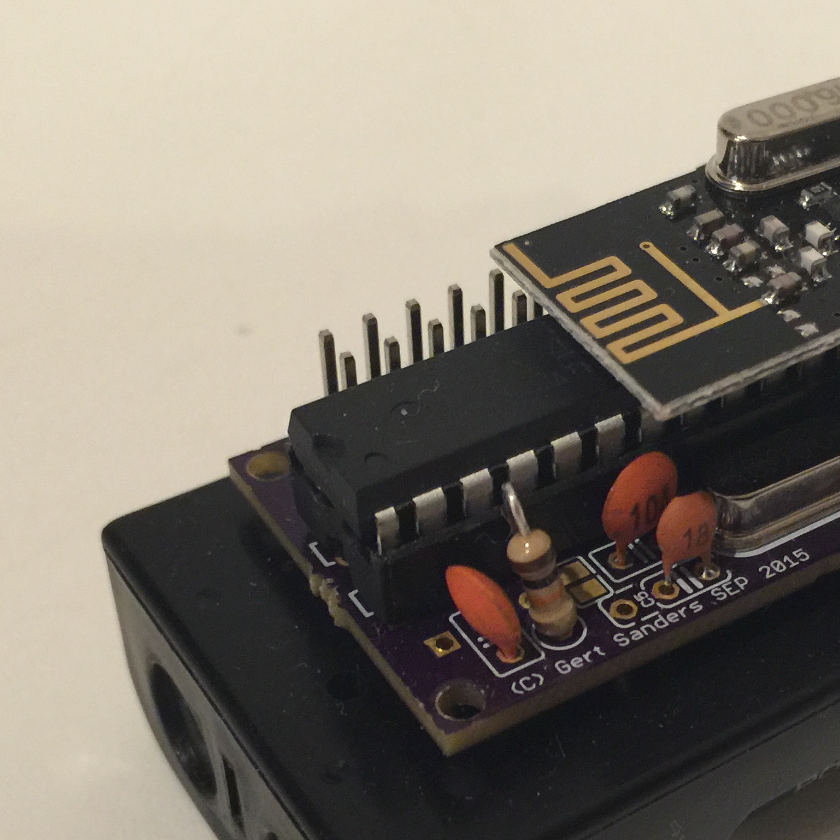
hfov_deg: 28.3
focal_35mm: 60
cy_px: 562
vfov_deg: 28.4
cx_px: 609
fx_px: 1647
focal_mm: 4.15
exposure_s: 1/10
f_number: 2.2
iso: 100
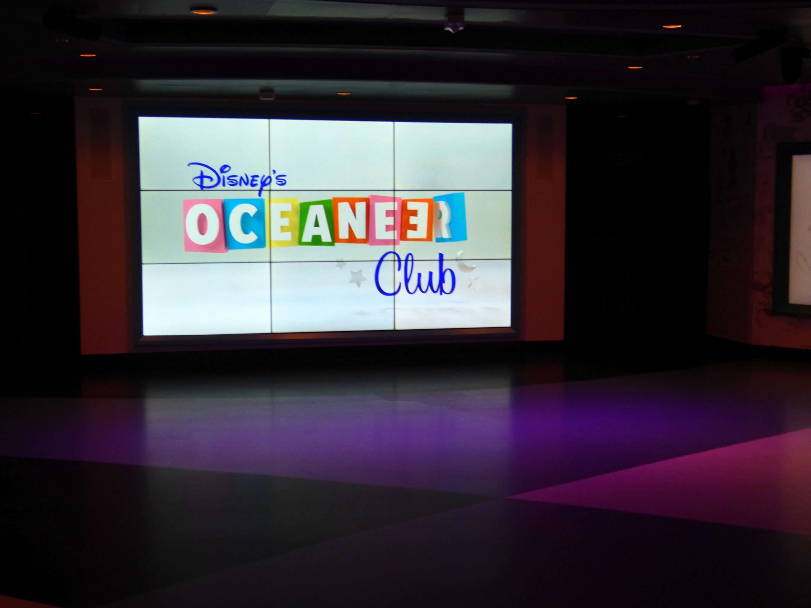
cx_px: 406
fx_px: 1125
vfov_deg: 30.3
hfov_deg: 39.7
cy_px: 304
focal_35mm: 48
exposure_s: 1/60
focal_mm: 8.68
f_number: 3.8
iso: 400
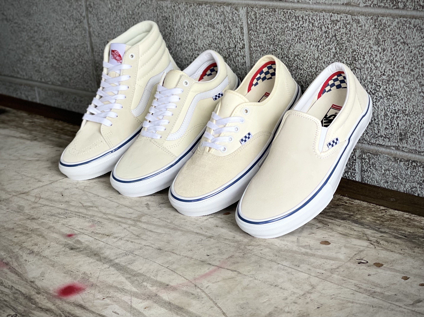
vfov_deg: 28.0
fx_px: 637
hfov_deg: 36.8
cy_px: 158
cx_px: 212
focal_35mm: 52
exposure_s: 1/122
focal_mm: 6
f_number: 2
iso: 32
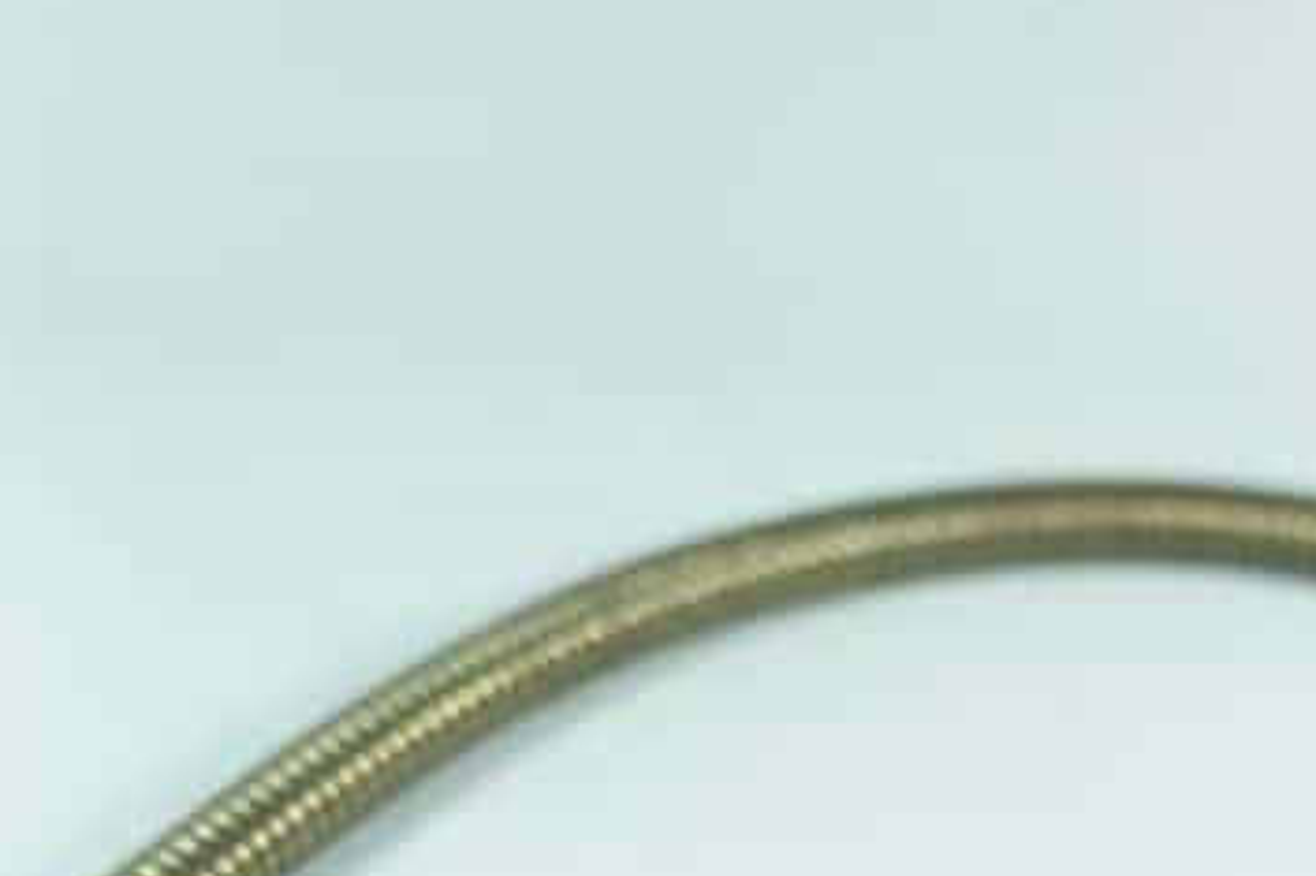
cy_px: 1040
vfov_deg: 15.2
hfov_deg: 23.4
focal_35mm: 87
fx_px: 3179
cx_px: 757
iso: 200
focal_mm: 20
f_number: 4
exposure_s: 1/125
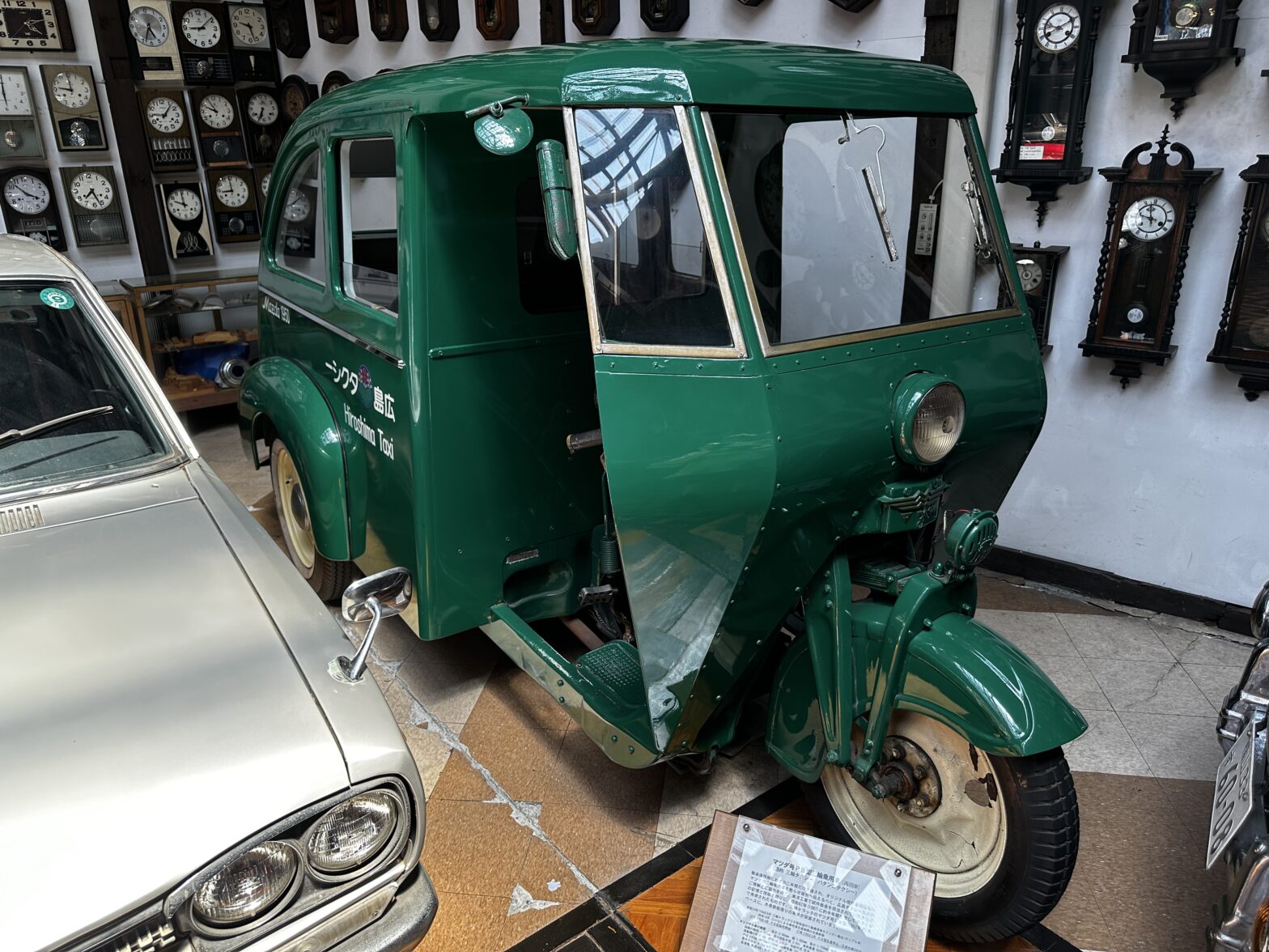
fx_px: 880
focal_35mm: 24
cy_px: 476
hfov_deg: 71.6
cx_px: 634
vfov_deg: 56.8
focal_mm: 6.86
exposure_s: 1/120
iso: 125
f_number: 1.78
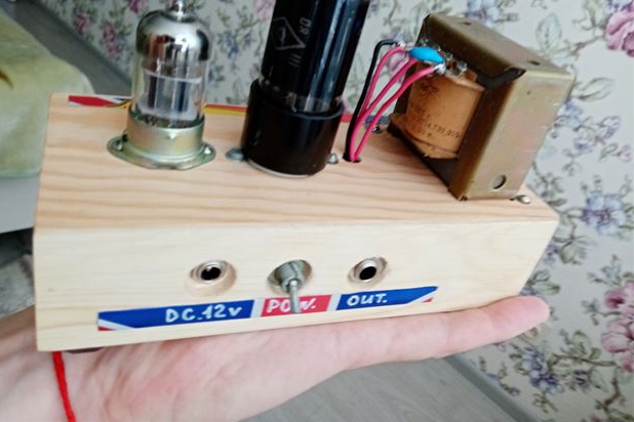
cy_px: 180
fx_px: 493
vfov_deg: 46.3
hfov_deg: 65.5
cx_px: 307
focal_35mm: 28
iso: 190
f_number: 1.8
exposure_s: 1/33.3
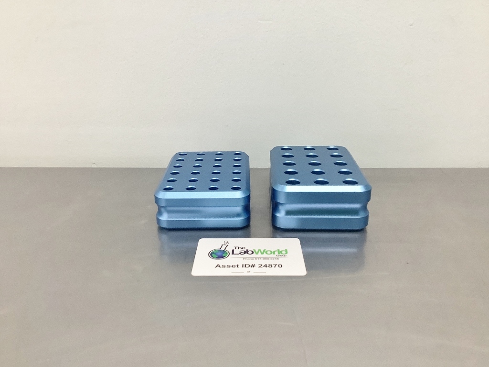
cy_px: 184
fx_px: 438
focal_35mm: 31
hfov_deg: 58.4
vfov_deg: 45.4
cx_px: 244
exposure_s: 1/60
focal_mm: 3.3
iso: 125
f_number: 2.4
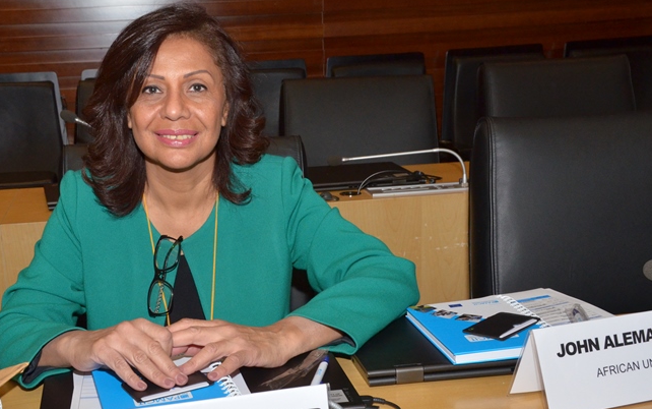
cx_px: 256
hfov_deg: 35.5
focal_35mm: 57
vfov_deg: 22.7
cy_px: 262
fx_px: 1013
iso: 1600
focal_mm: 30
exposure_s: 1/125
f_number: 9
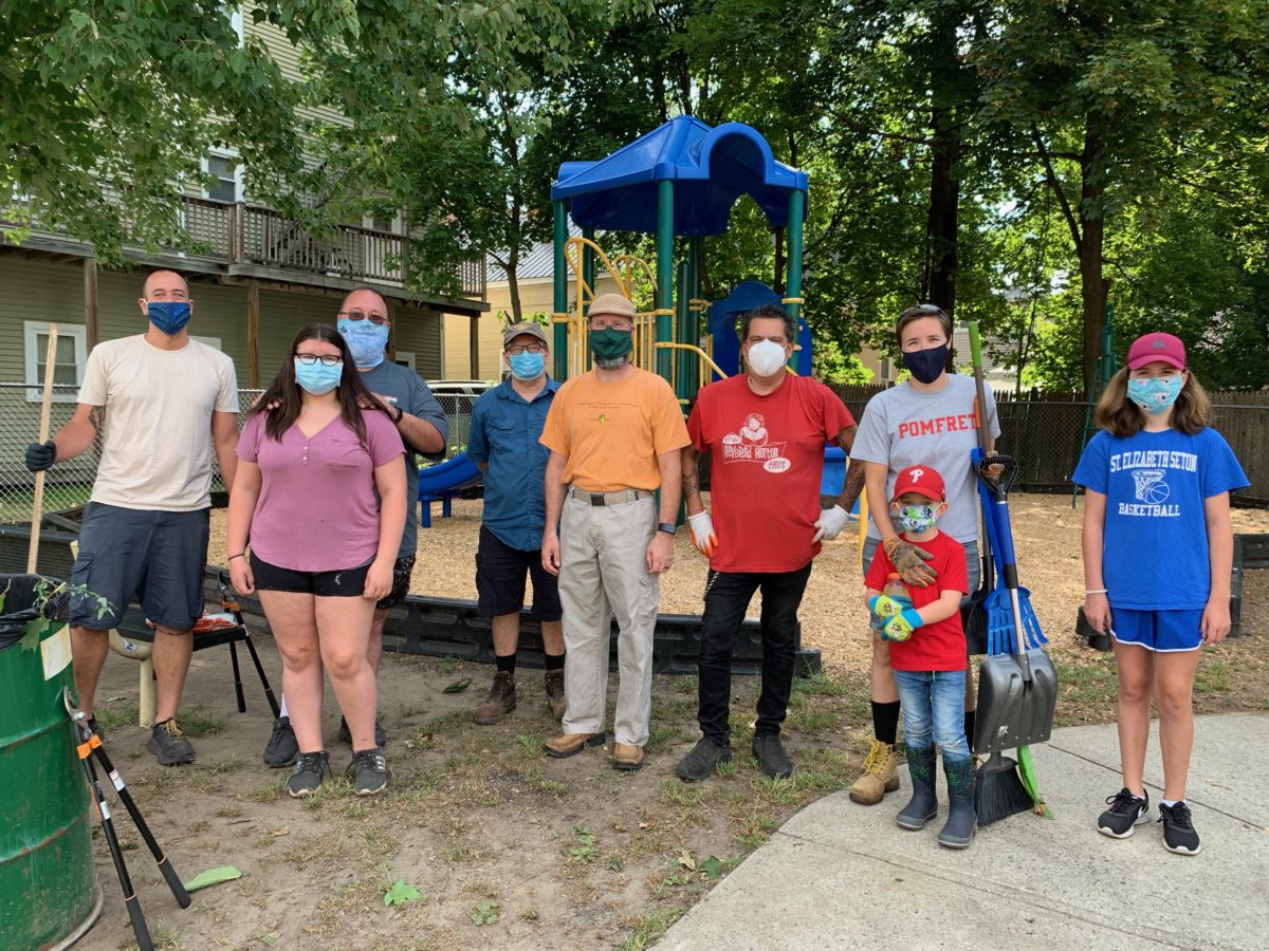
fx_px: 953
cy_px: 476
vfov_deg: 53.1
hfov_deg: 67.3
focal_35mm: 26
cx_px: 634
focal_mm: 4.25
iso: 25
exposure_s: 1/277
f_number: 1.8
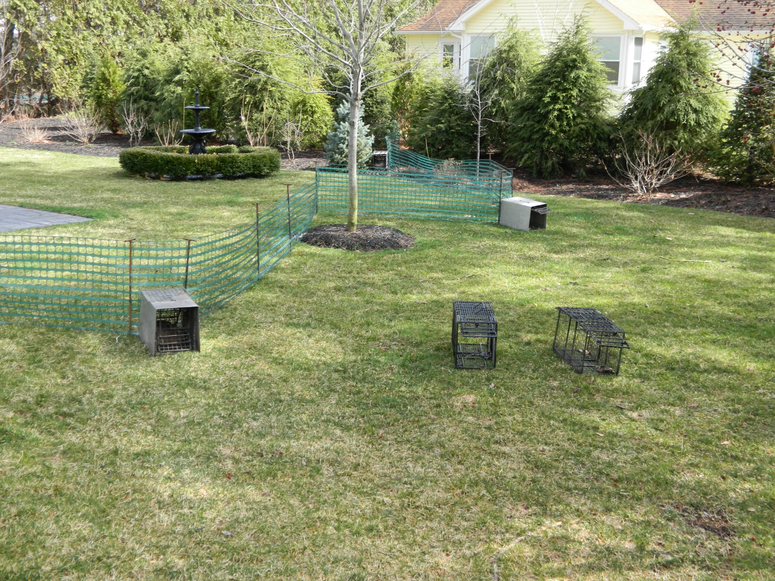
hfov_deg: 45.8
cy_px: 290
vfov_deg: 35.1
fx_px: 918
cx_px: 388
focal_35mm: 41
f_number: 3.5
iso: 80
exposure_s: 1/200
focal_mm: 7.3
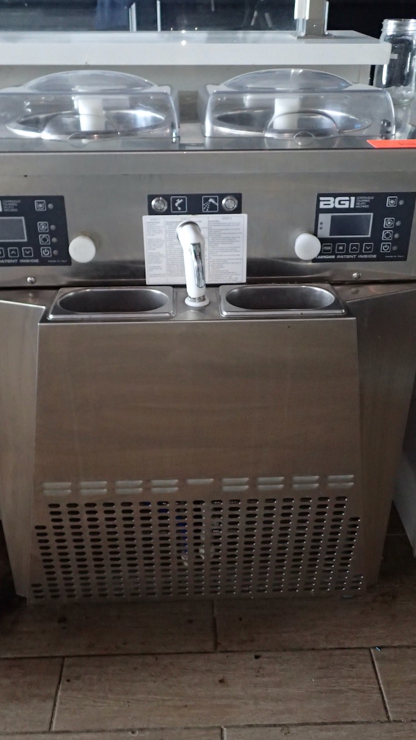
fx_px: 647
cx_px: 195
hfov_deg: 35.6
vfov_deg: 59.5
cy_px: 369
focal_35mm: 33
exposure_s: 1/30
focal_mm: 5.5
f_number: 2.3
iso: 800
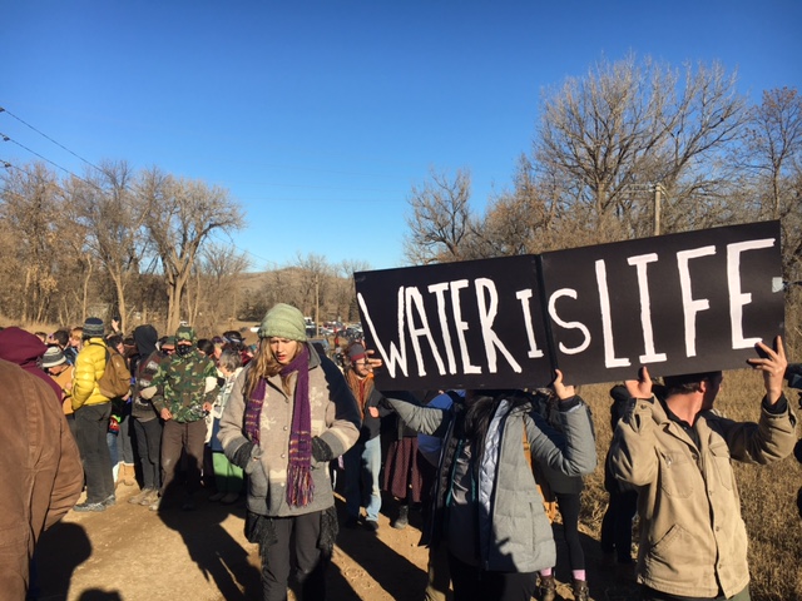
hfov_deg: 61.7
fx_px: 672
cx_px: 401
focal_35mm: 29
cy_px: 300
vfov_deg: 48.2
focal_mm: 4.15
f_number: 2.2
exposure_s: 1/1603
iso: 25
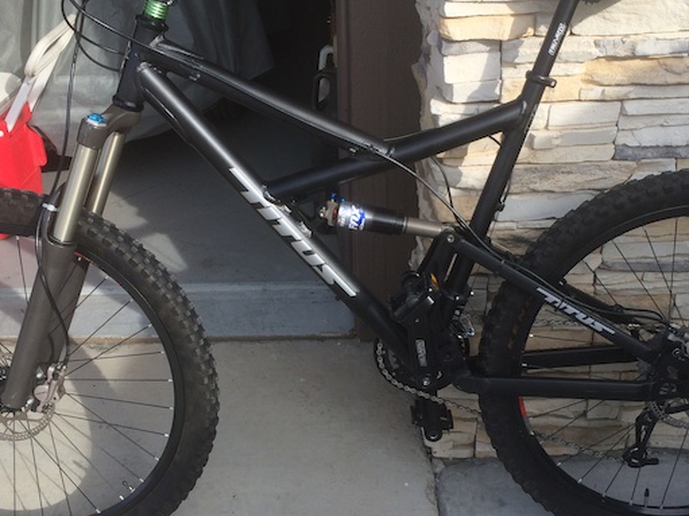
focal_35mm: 47
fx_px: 935
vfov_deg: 30.8
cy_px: 288
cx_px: 360
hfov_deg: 40.4
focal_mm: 4.12
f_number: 2.2
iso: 32
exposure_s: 1/760
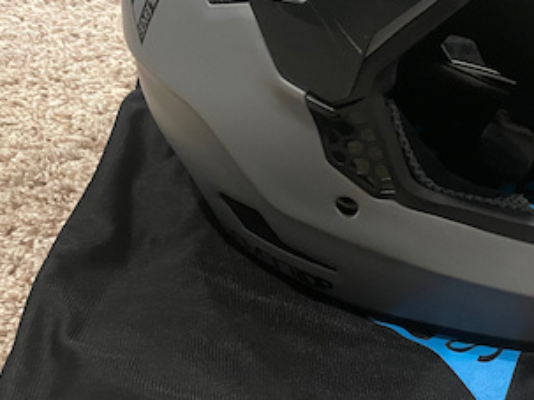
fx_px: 848
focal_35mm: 55
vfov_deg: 26.4
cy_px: 141
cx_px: 437
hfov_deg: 33.8
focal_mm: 4.2
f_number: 1.6
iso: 500
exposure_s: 1/40
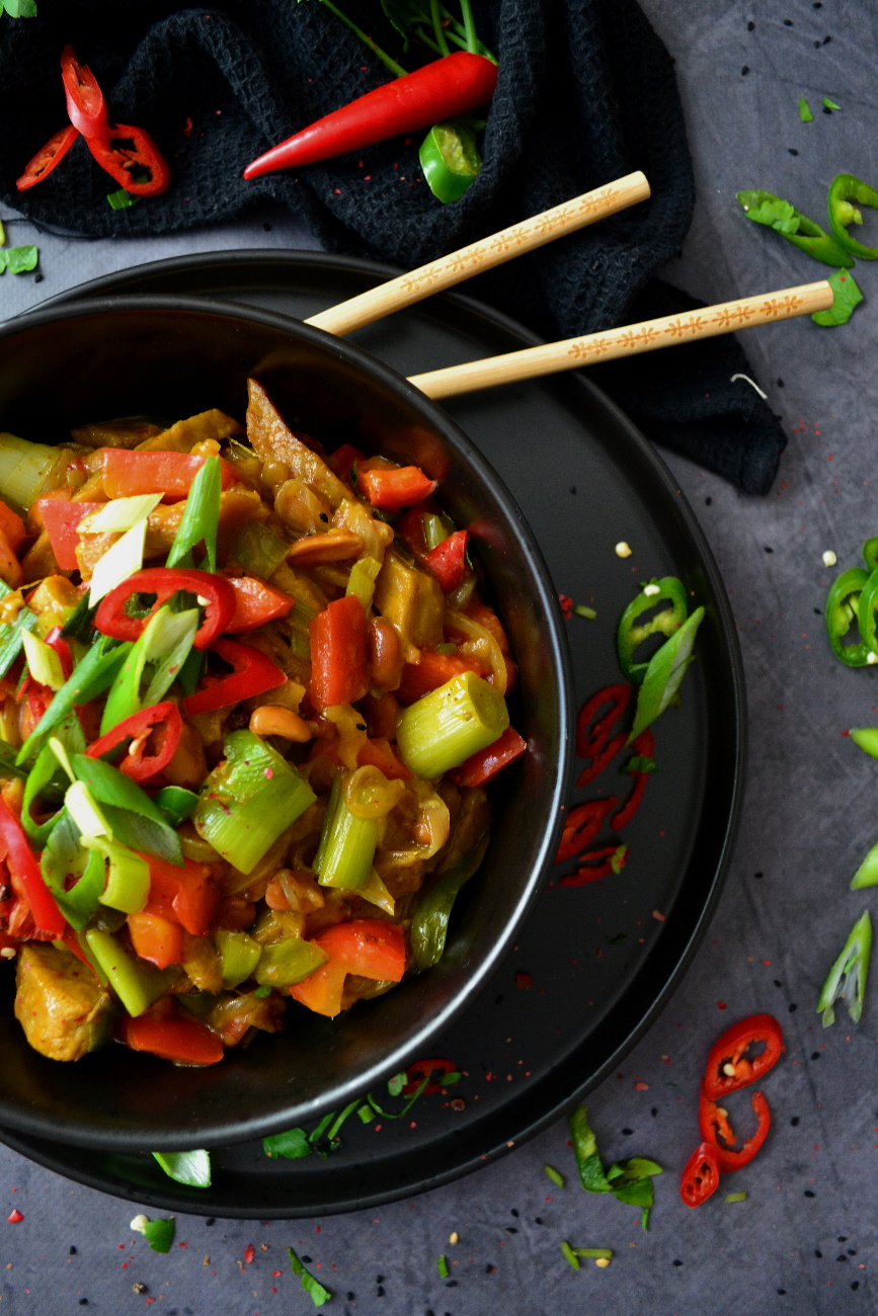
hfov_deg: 43.6
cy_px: 658
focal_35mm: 30
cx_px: 439
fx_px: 1097
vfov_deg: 61.9
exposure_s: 1/60
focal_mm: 20
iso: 800
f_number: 5
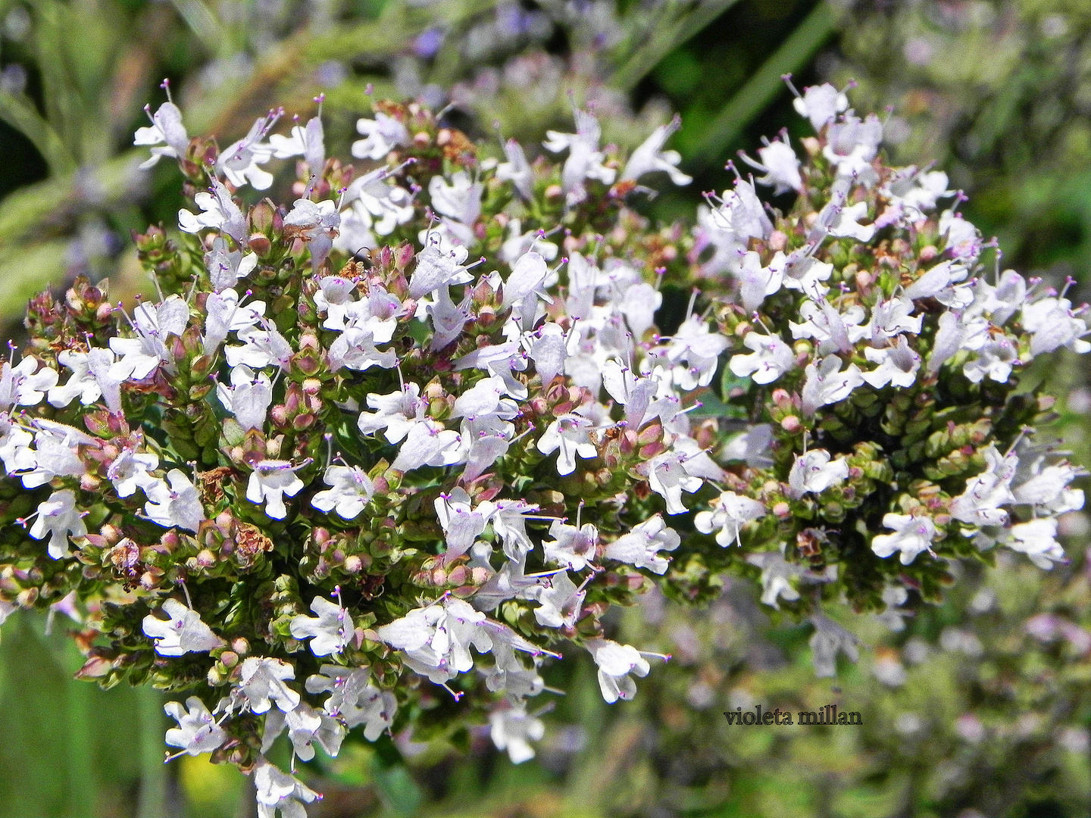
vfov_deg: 9.2
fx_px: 5106
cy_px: 409
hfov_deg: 12.2
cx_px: 546
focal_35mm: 162
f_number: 8
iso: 160
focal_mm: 28.8
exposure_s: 1/472
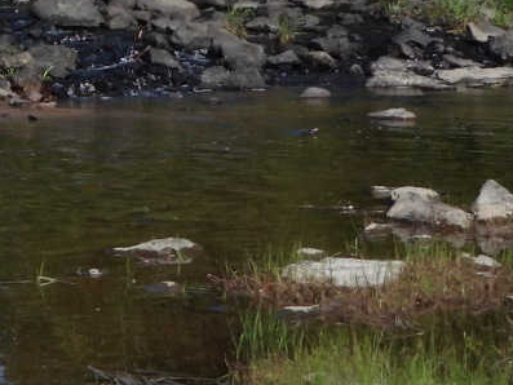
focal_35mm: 222
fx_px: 3291
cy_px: -191
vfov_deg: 6.6
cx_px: -454
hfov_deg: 8.5
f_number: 3.5
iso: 100
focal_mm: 9.8
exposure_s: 1/1250
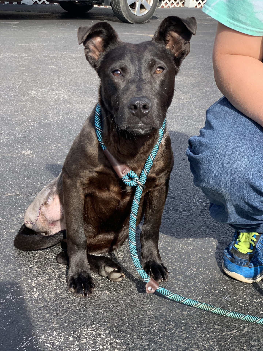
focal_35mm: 52
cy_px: 176
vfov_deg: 36.8
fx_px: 527
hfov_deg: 28.0
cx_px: 132
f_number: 2.4
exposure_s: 1/311
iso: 16
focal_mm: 6
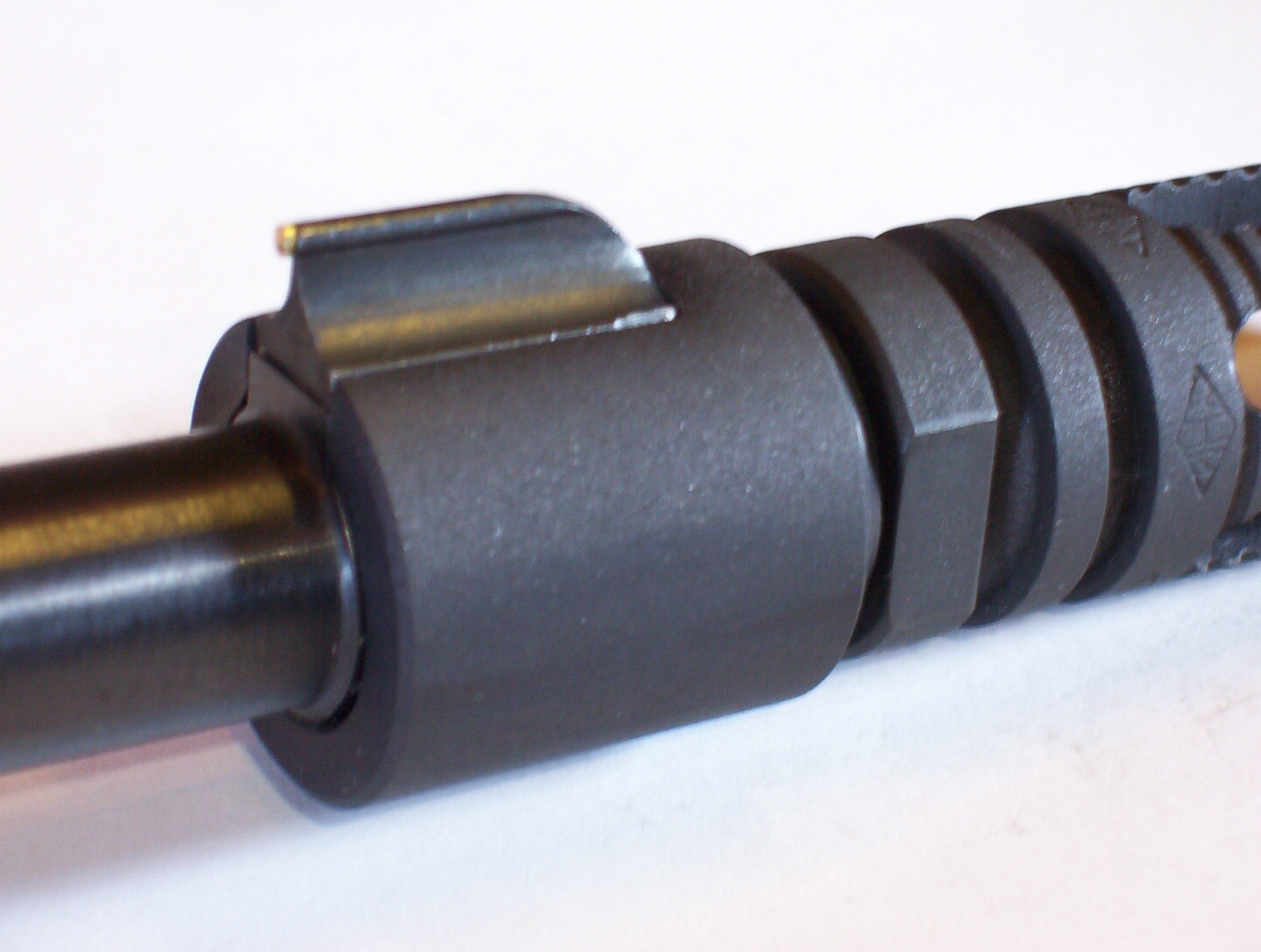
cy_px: 476
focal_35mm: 108
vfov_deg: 13.8
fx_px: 3944
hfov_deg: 18.2
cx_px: 630
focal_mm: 16.61
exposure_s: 1/19.3
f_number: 4.72
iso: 140
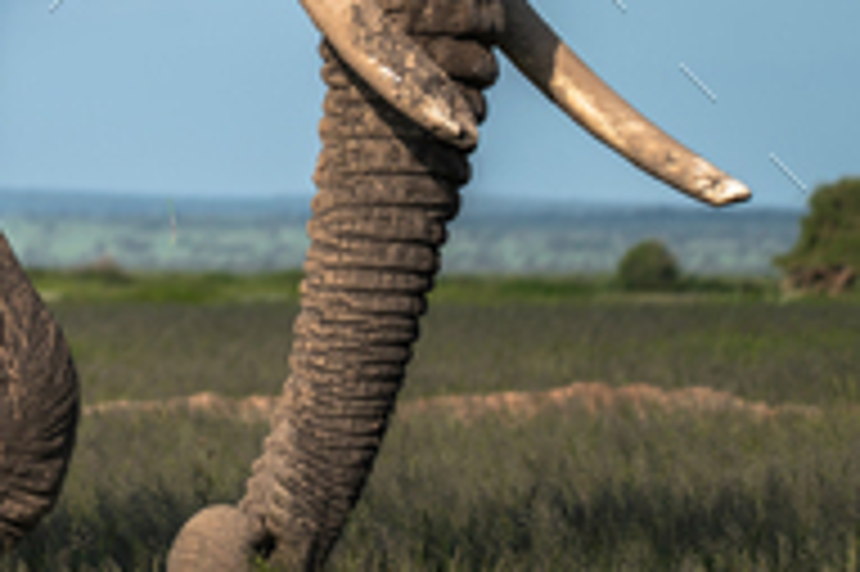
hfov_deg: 4.4
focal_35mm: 463
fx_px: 11051
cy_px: -70
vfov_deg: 3.0
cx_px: -360
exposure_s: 1/800
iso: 140
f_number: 5
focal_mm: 150
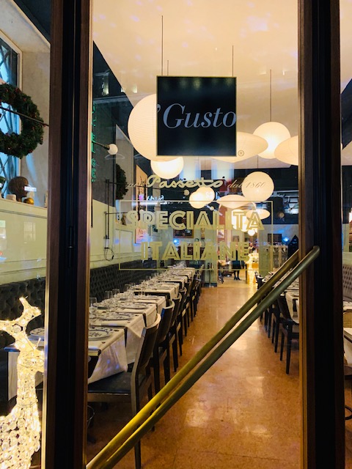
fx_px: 353
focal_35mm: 26
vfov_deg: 67.3
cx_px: 176
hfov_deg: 53.1
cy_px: 234
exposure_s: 1/25
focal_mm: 4.25
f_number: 1.8
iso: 320
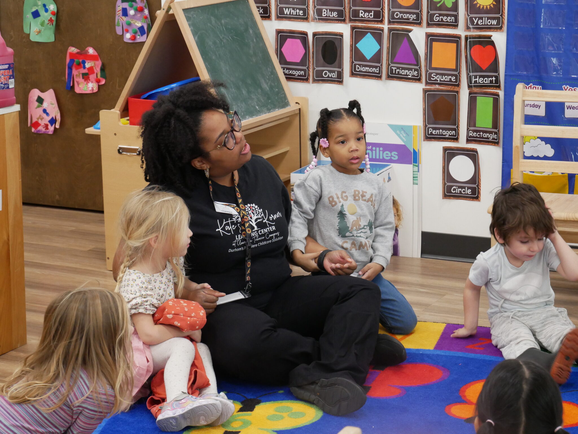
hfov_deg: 21.3
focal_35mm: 92
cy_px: 217
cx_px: 289
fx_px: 1537
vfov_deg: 16.1
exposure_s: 1/100
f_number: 6.3
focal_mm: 46
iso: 2000
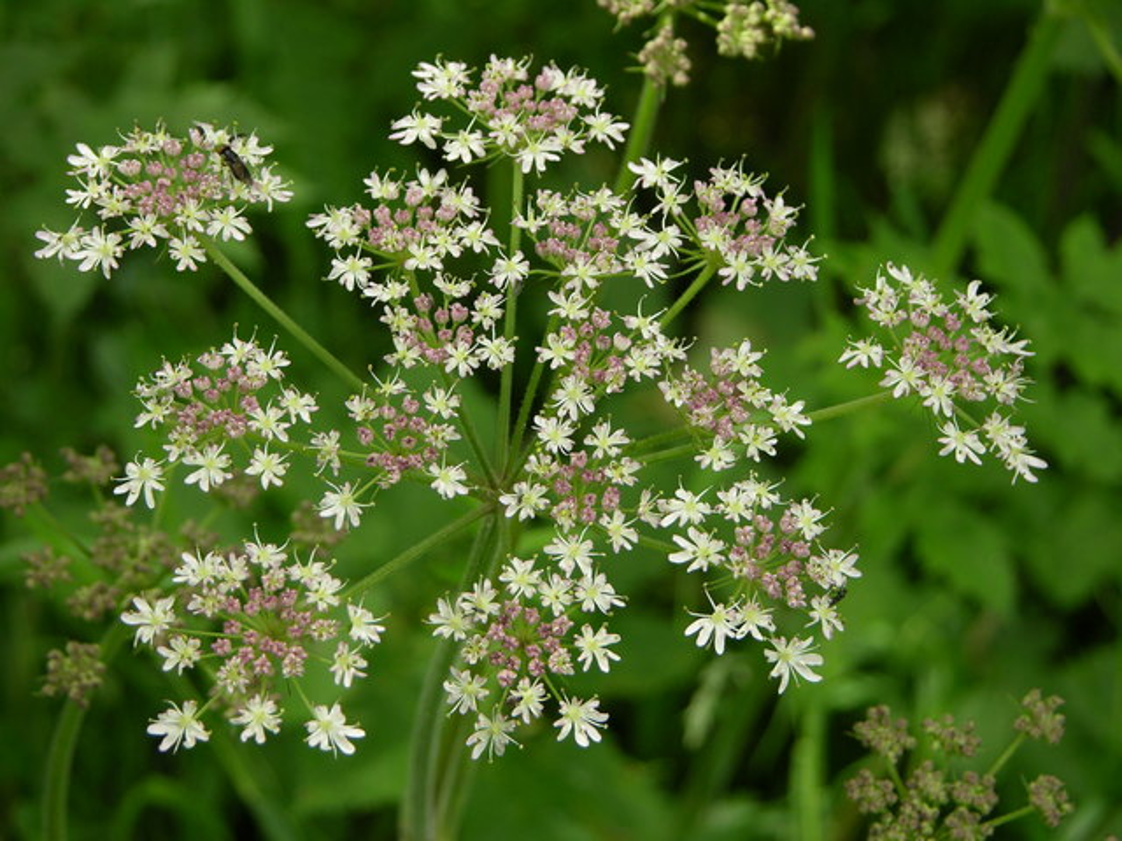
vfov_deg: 10.6
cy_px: 420
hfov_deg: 14.1
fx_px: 4538
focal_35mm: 140
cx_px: 561
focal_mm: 34.7
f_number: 3.8
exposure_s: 1/61
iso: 50
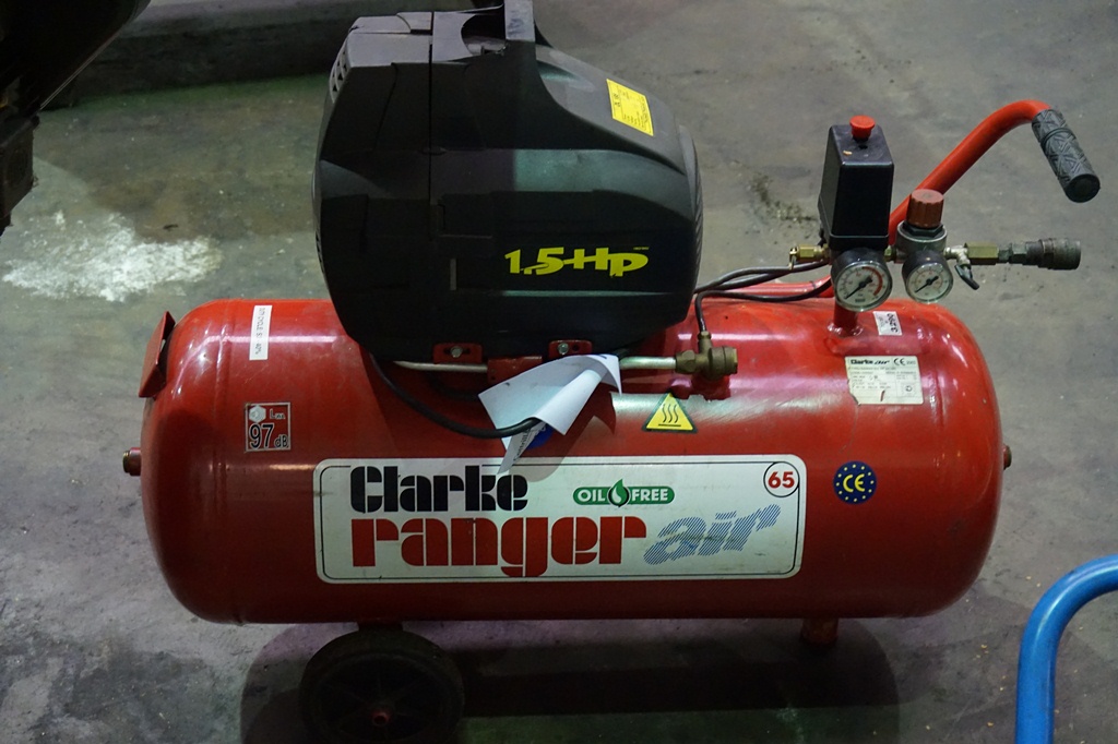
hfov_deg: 35.1
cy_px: 372
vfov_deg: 23.8
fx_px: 1769
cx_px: 559
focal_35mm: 57
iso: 3200
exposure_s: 1/20
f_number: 5.6
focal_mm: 38
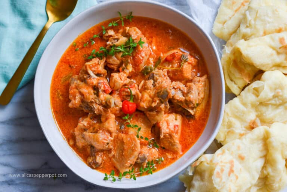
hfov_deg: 27.0
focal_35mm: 75
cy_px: 96
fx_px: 598
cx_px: 144
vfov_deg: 18.2
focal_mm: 50
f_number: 5.6
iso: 220
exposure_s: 1/125
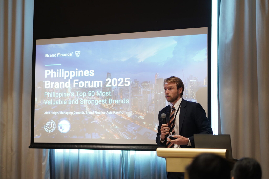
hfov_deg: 23.9
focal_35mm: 85
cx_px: 134
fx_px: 635
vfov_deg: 16.1
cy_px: 90
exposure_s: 1/160
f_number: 1.8
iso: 1600
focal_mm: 85
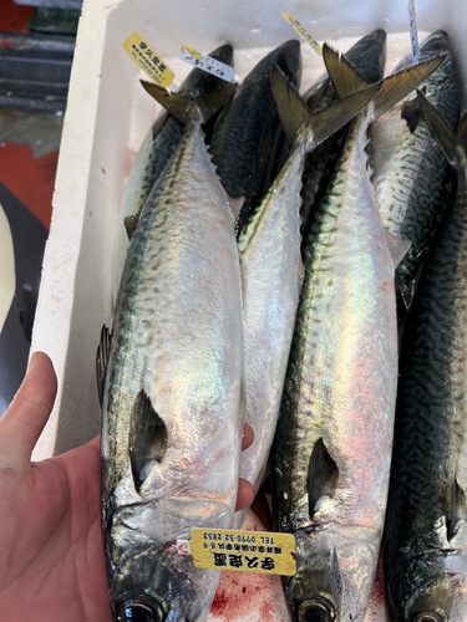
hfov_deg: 53.1
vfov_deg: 67.3
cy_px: 311
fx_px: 468
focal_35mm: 26
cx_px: 234
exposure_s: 1/316
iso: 50
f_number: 1.5
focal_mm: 5.7
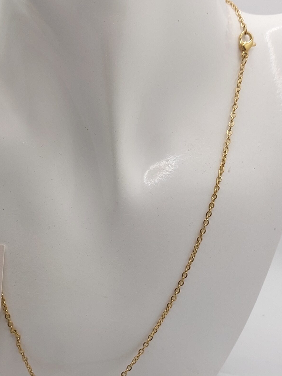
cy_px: 285
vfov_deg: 46.1
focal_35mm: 39
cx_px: 86
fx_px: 423
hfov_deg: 36.3
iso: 25
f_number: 1.8
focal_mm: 5.23
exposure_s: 1/179
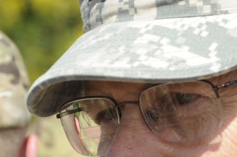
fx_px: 3677
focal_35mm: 559
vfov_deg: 2.4
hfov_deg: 3.7
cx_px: 54
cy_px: 283
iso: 200
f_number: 11
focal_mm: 120
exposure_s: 1/250
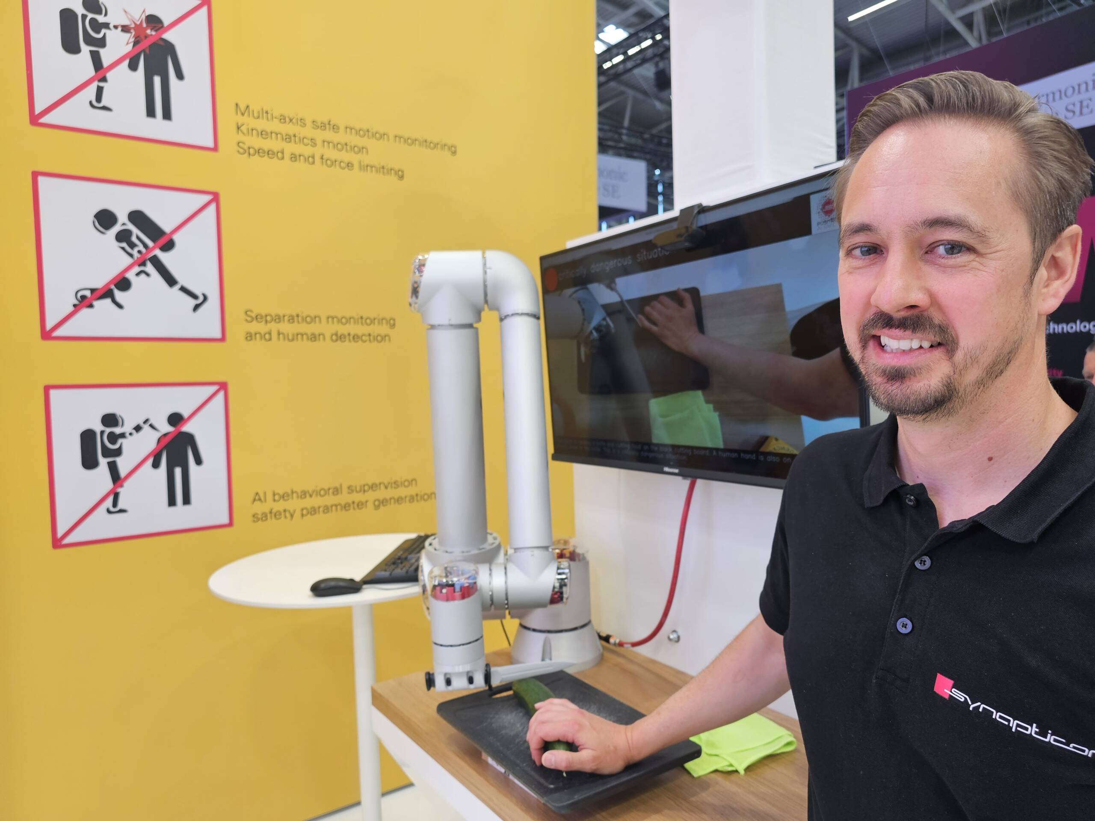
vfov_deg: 58.9
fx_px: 728
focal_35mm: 23
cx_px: 548
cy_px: 410
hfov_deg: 73.9
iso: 80
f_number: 1.7
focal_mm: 6.3
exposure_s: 1/120
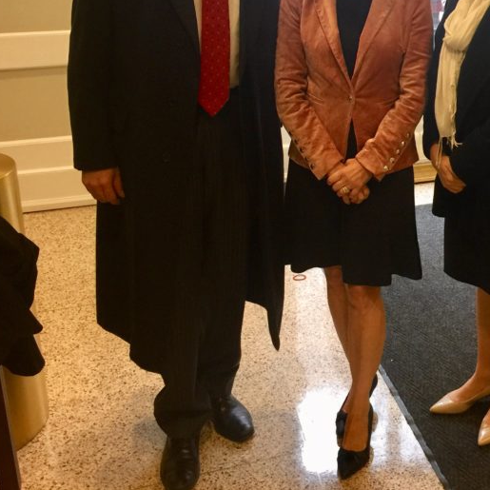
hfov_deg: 32.0
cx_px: 429
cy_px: 127
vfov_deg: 32.8
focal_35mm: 51
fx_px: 817
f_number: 2.2
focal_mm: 4.15
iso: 64
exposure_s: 1/15
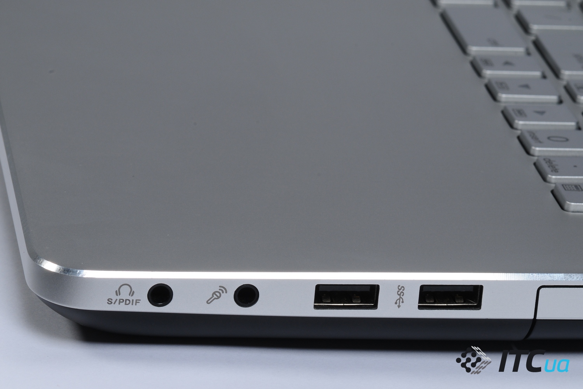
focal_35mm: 158
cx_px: 292
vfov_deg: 8.7
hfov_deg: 13.0
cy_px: 194
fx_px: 2550
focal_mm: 105
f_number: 22
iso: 200
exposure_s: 1/100
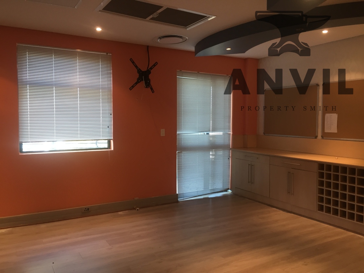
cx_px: 182
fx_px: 305
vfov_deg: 48.2
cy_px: 136
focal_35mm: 29
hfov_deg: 61.7
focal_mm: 4.15
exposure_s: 1/33
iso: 80
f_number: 2.2
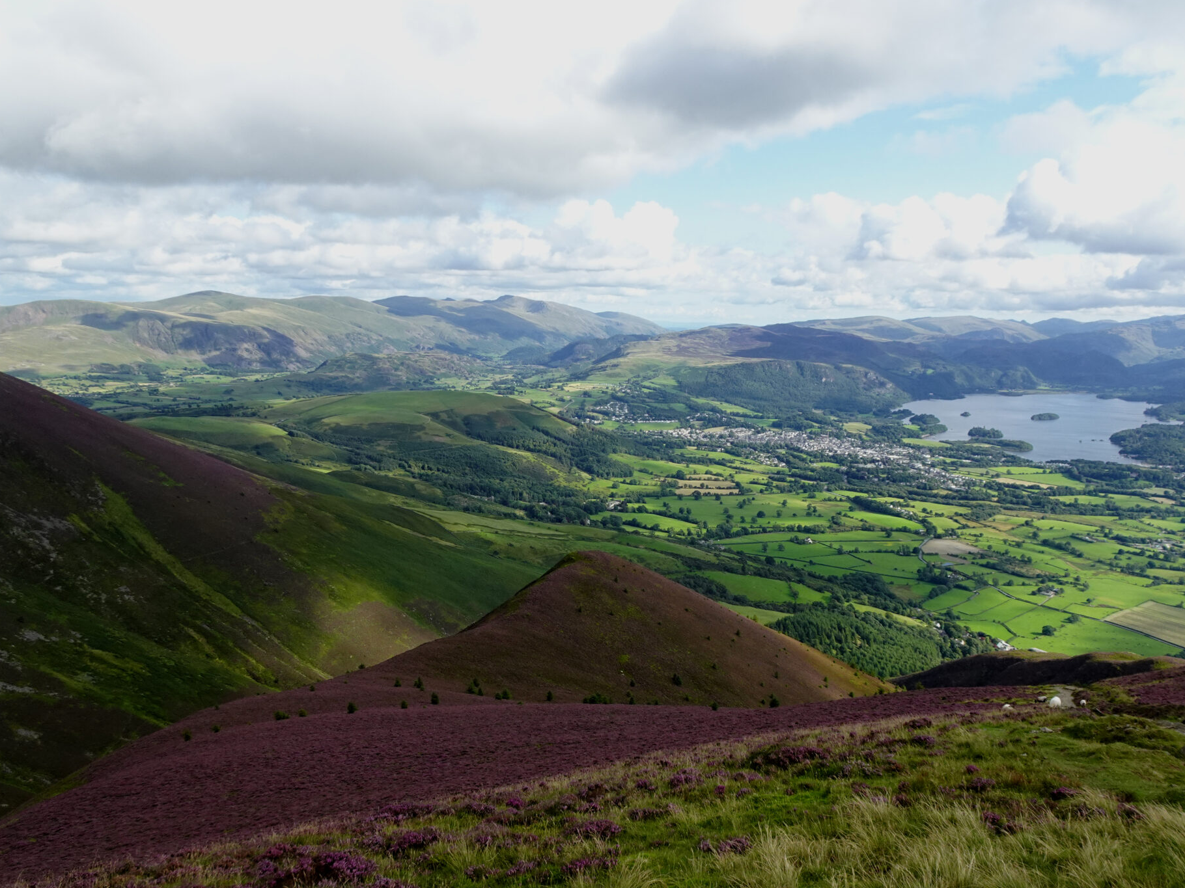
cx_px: 658
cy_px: 470
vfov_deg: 51.3
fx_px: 924
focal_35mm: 27
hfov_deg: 65.1
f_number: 3.5
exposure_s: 1/500
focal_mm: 4.25
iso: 80
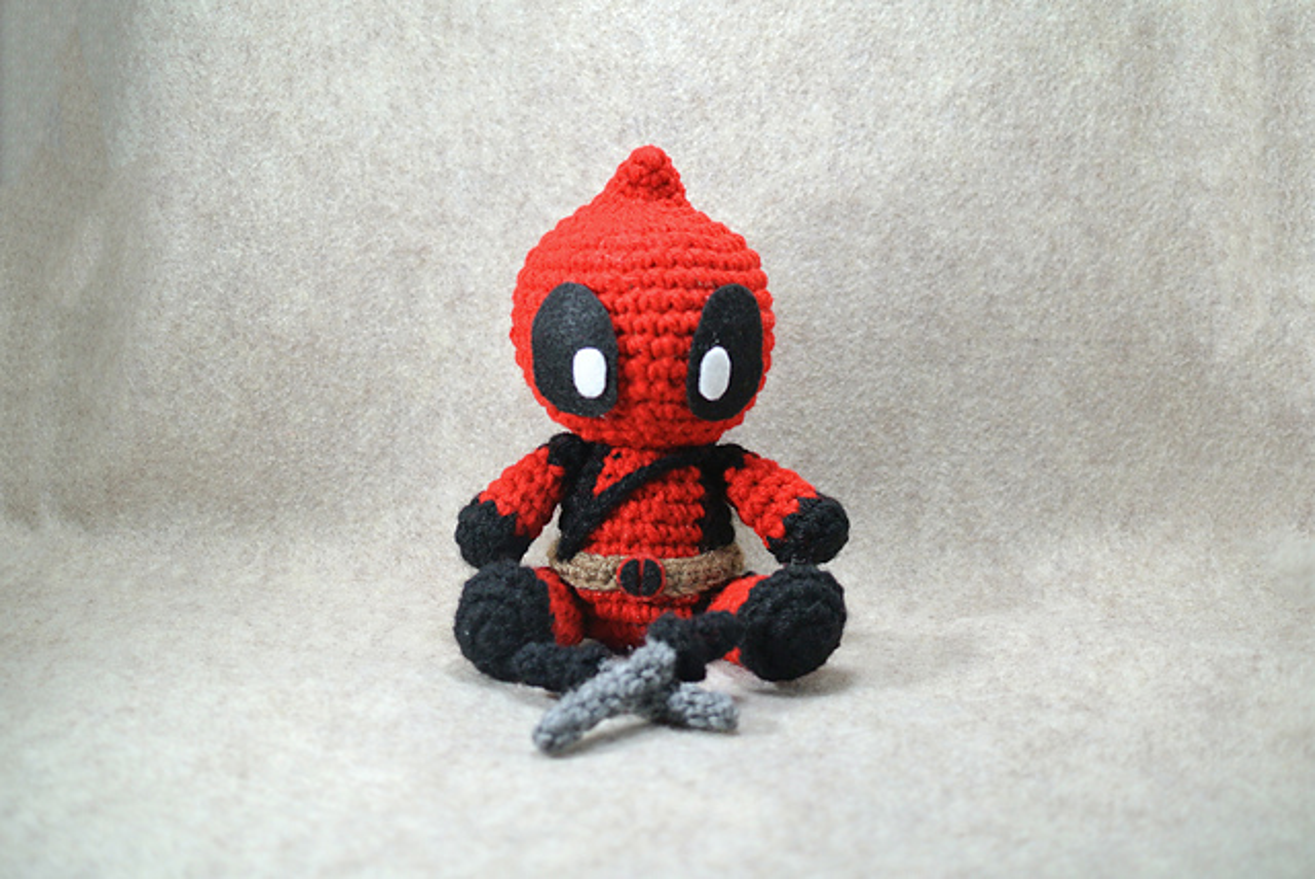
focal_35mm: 49
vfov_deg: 27.6
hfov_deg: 40.3
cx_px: 658
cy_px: 440
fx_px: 1791
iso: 360
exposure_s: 1/250
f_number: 2
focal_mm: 18.5
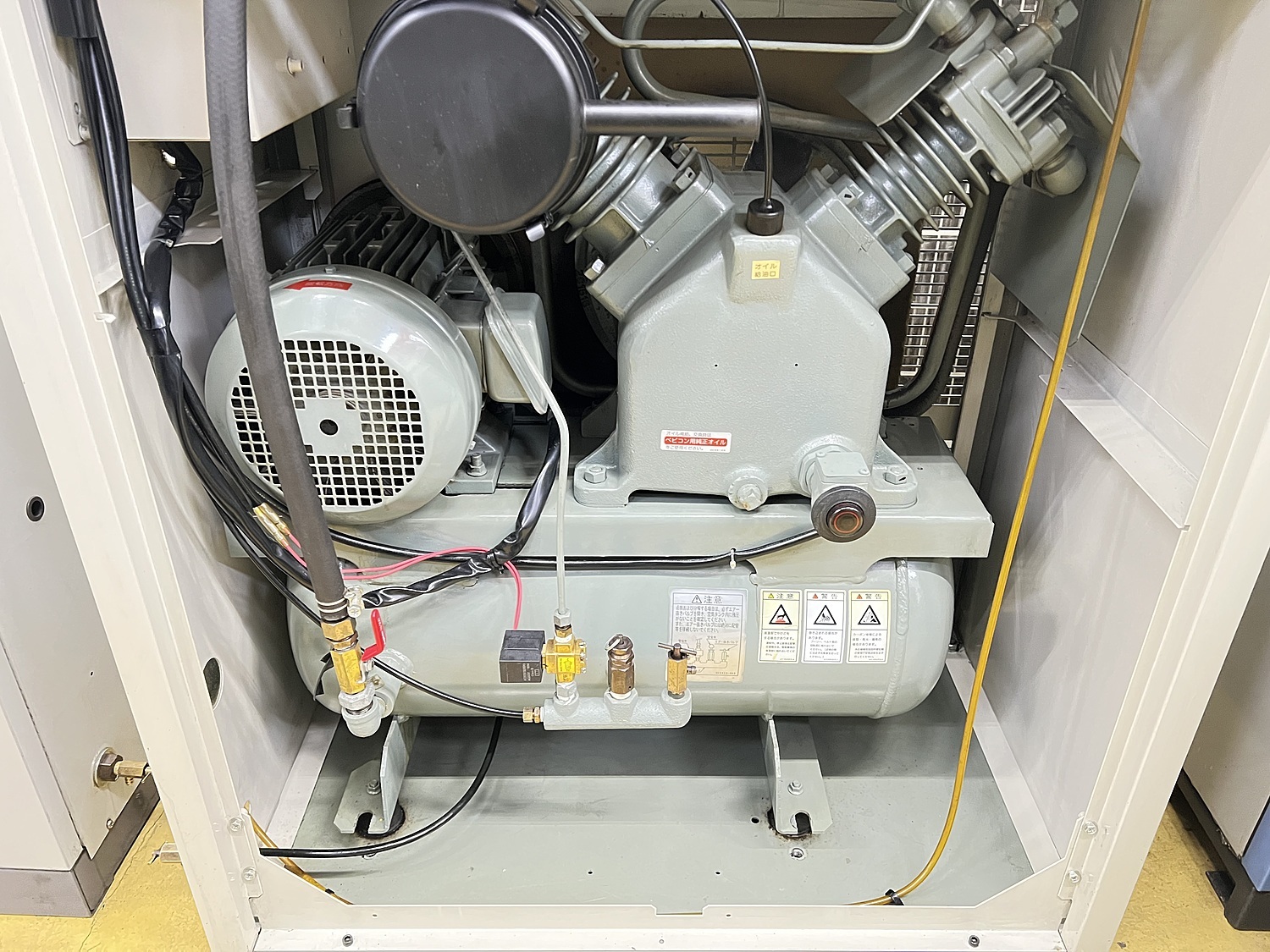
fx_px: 954
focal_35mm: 26
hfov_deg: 67.3
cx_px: 635
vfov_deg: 53.1
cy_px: 476
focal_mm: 5.7
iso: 1000
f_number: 1.5
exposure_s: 1/25
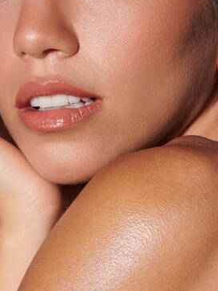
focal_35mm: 335
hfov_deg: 4.4
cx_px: 115
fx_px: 2816
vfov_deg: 5.9
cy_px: 219
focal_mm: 105
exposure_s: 1/160
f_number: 14
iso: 320
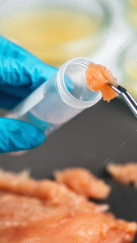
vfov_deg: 10.0
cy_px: 134
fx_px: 1393
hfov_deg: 5.6
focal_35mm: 216
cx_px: 45
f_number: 3.5
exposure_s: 1/160
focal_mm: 105
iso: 64
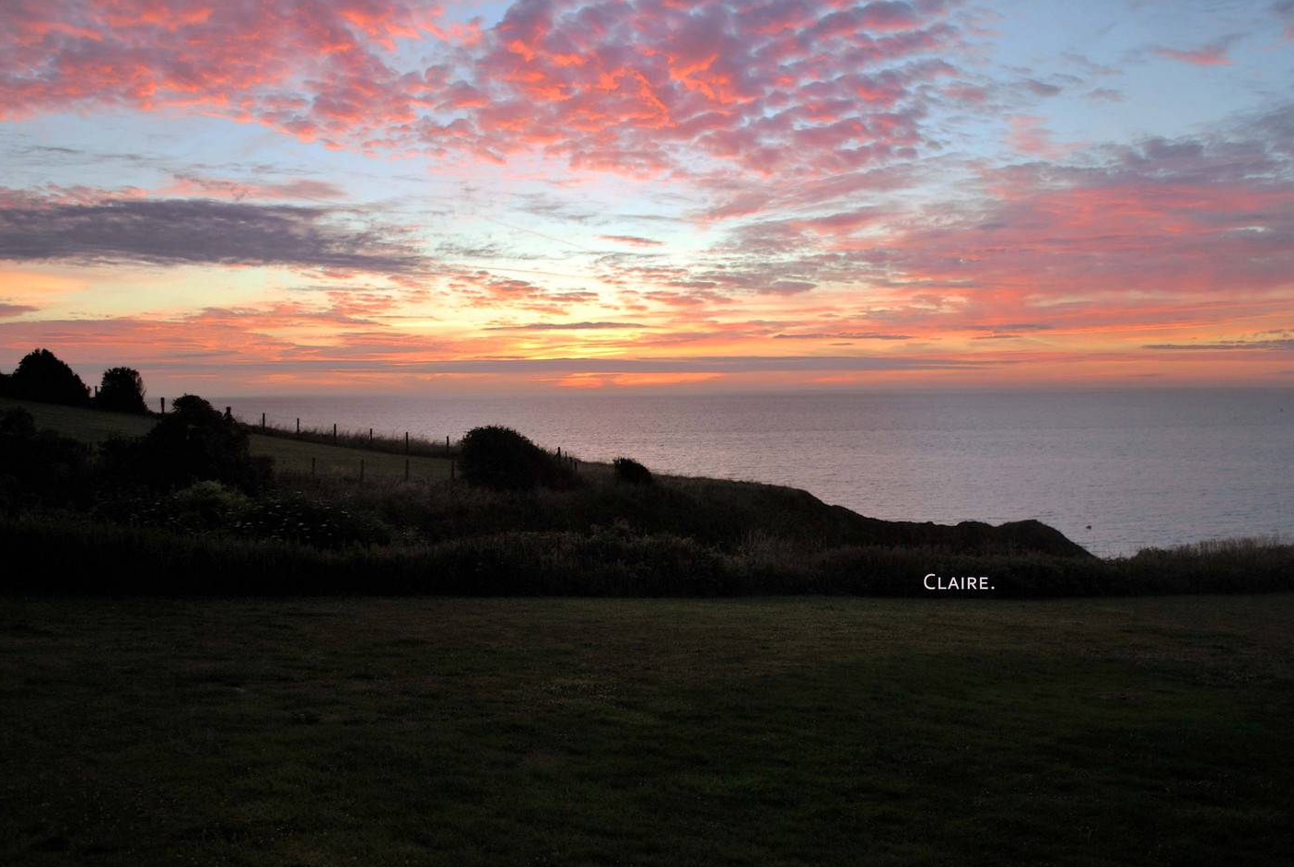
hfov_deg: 60.2
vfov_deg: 42.4
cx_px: 664
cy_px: 429
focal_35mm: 31
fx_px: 1116
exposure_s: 1/60
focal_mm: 18
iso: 200
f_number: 4
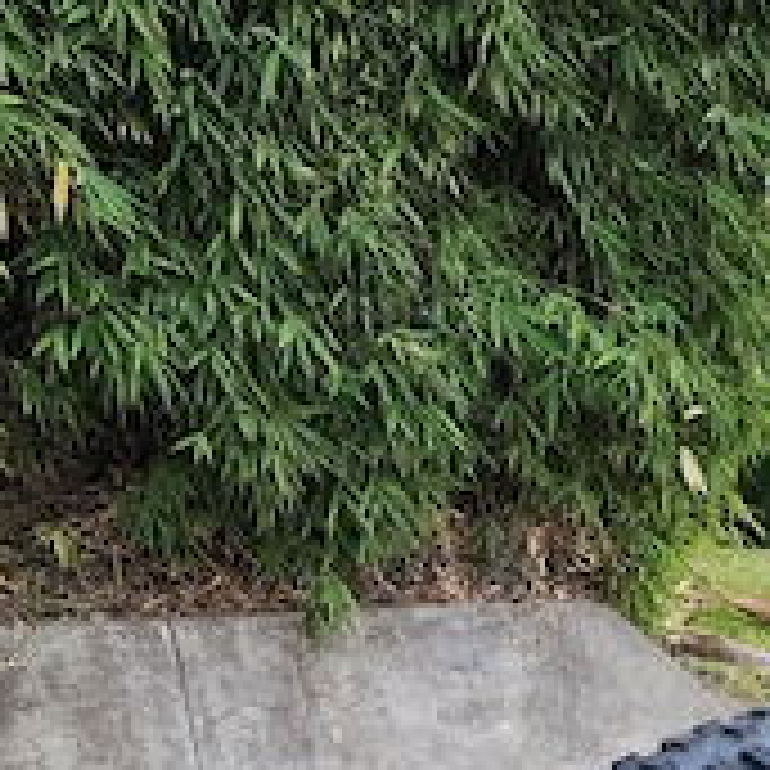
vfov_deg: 16.6
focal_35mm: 95
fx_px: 2391
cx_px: 1319
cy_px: 1175
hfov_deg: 16.0
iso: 160
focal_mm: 6.4
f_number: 1.8
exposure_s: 1/180
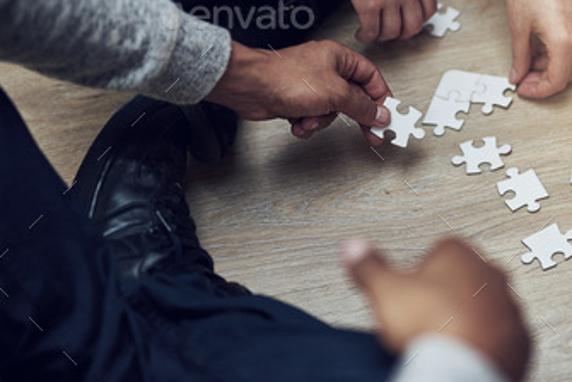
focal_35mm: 88
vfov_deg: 15.5
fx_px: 1399
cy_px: 97
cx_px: 488
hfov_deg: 22.7
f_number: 1.6
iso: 320
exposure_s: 1/160
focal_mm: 50
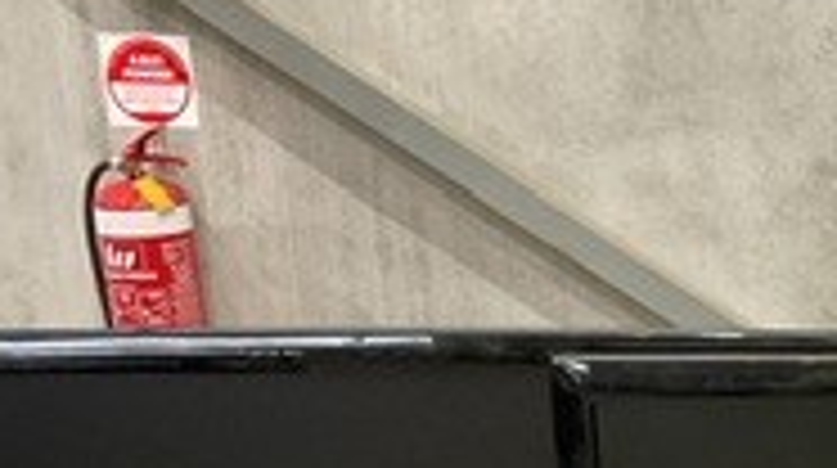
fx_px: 2416
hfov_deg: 17.8
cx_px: 1206
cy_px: 742
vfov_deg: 10.6
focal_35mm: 109
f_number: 1.8
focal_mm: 3
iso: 200
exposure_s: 1/33
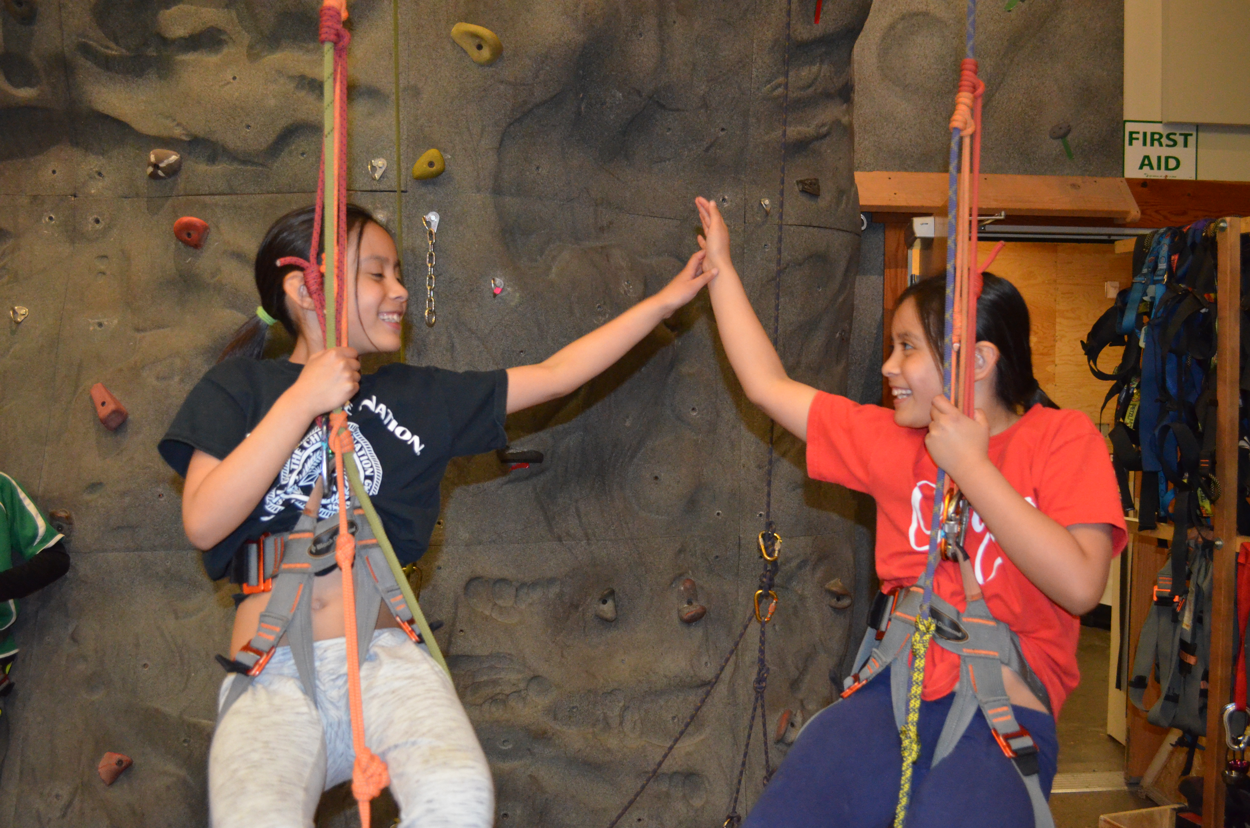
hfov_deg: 57.3
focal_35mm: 33
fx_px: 1143
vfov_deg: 39.8
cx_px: 625
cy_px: 414
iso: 3200
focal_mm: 22
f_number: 4
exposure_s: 1/60
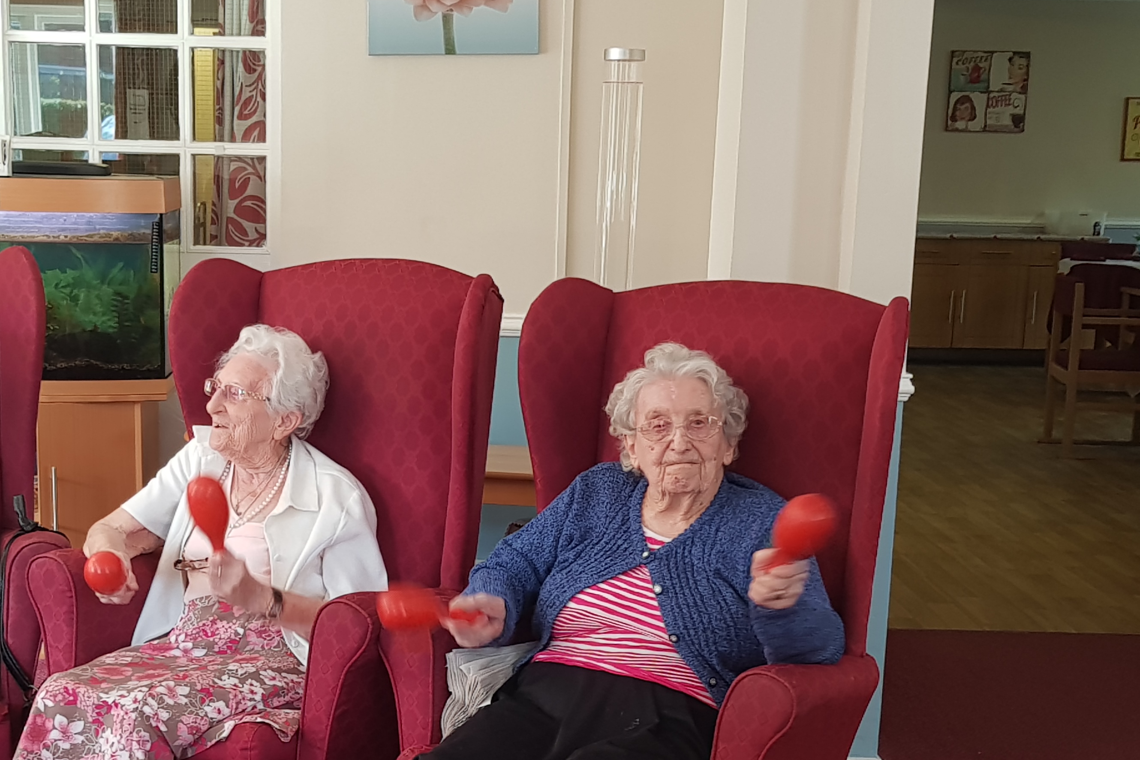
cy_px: 615
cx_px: 446
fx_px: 1298
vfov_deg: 31.7
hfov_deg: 47.1
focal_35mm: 41
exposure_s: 1/50
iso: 64
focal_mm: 4.2
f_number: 1.7
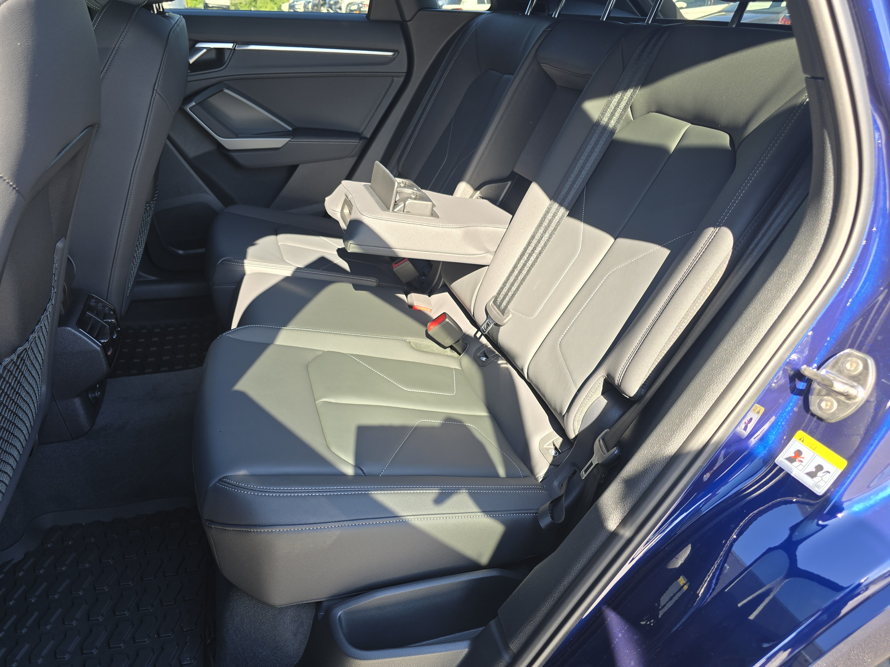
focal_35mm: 23
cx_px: 445
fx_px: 591
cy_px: 334
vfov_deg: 58.9
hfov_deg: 73.9
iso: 40
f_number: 1.7
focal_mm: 6.3
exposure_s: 1/180
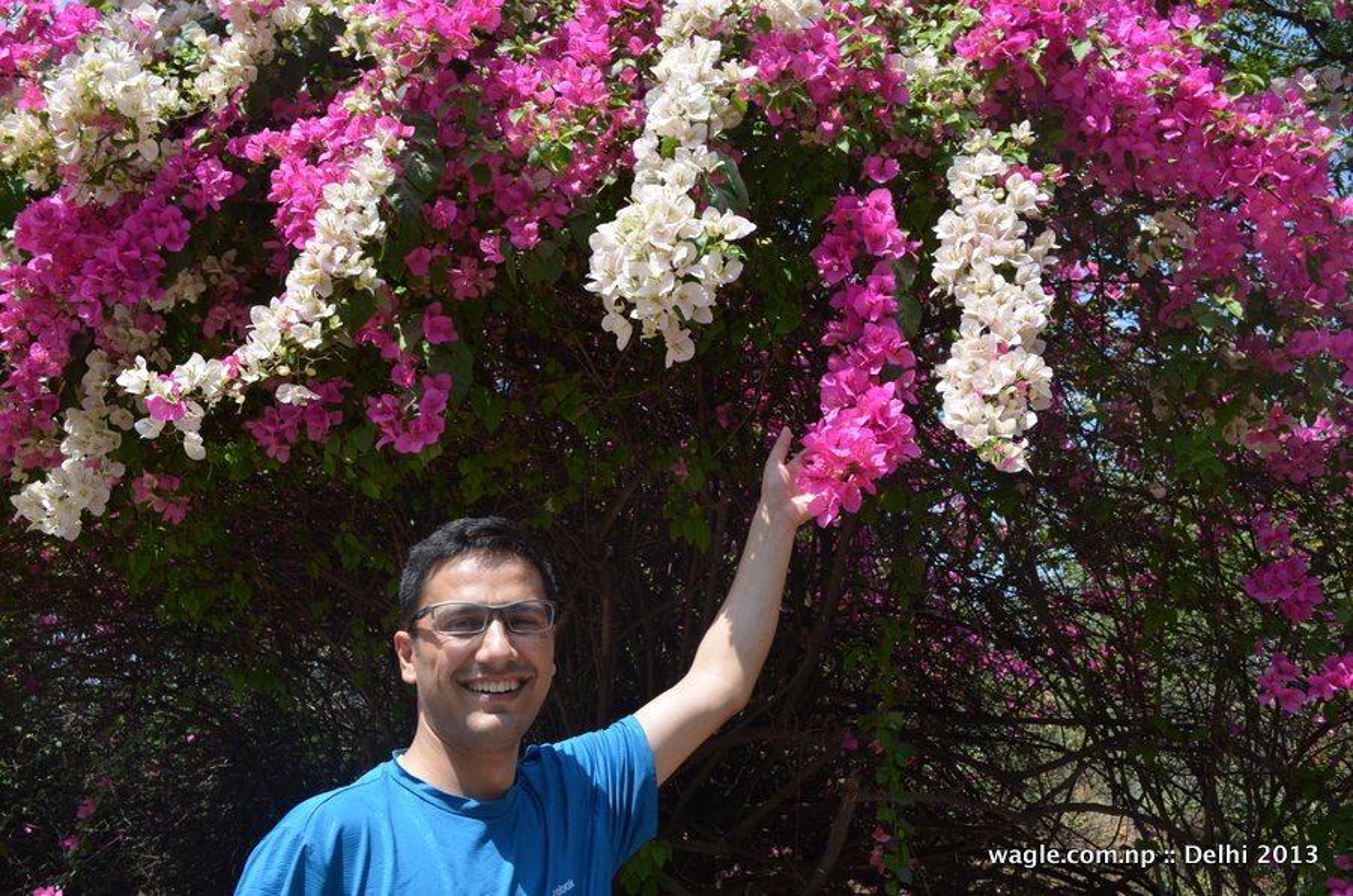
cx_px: 676
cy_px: 448
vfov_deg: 36.7
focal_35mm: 36
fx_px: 1350
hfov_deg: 53.2
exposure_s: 1/250
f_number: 8
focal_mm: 24
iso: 180
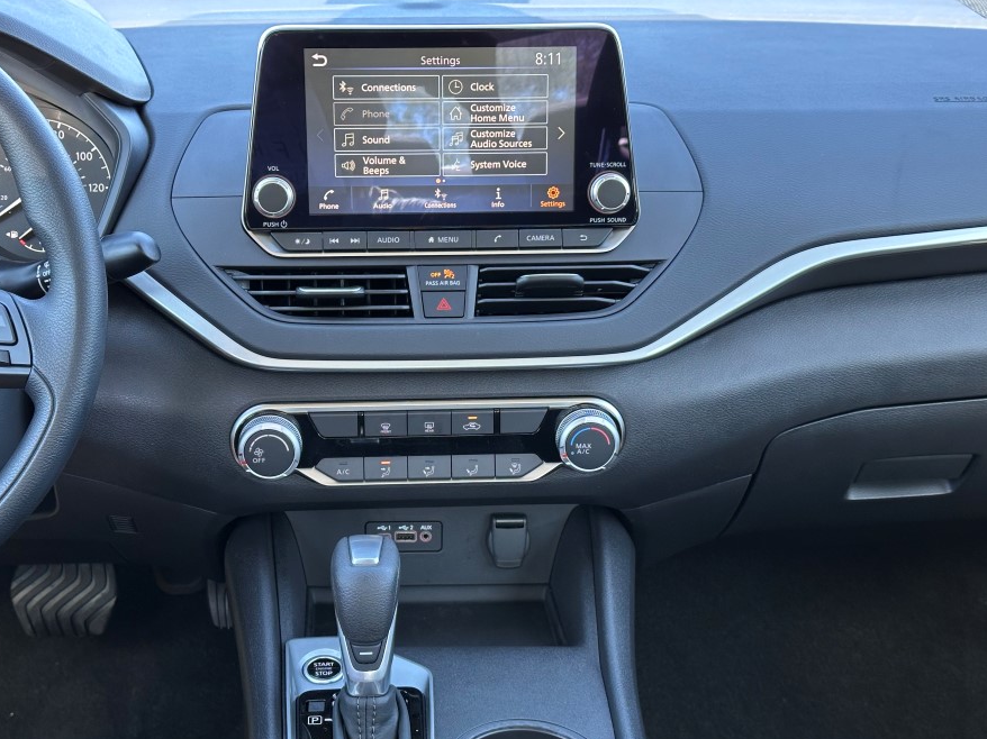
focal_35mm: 56
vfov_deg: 26.1
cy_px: 413
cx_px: 460
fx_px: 1596
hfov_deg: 34.3
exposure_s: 1/79
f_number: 1.78
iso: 80
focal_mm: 6.86
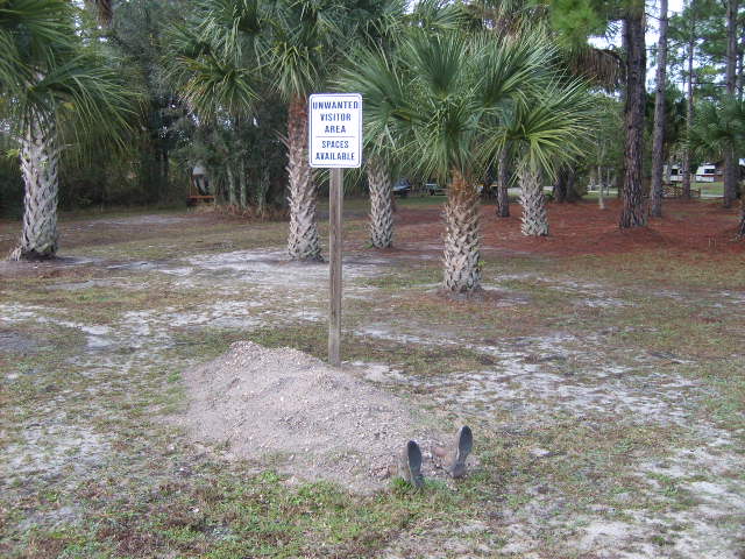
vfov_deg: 40.7
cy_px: 280
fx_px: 753
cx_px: 372
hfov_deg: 52.6
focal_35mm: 35
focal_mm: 5.8
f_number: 2.8
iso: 50
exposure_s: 1/180
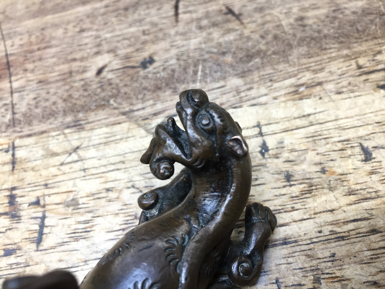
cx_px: 192
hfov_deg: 61.7
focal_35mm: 29
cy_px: 144
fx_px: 323
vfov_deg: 48.2
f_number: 2.2
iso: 100
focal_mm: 4.15
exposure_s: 1/33
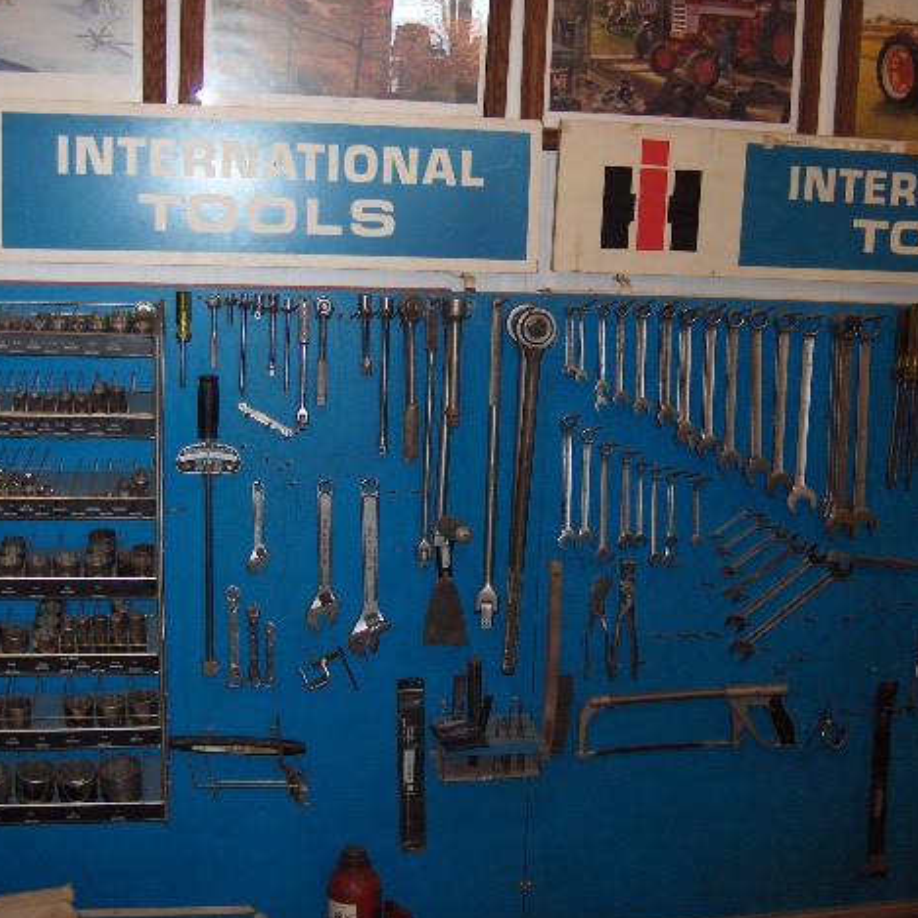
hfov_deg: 35.9
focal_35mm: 47
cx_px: 568
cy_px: 458
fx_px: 1410
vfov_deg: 36.1
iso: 100
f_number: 2.8
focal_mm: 8
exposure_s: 1/60
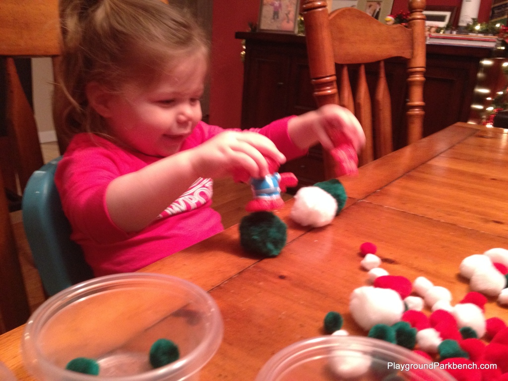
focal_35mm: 35
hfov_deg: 52.6
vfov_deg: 40.7
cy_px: 190
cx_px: 254
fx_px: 514
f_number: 2.4
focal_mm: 4.28
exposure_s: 1/20
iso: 320
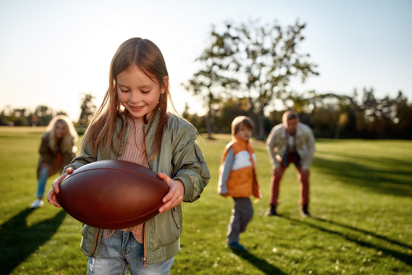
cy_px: 138
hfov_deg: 54.4
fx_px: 401
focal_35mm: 35
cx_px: 206
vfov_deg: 37.9
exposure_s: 1/1000
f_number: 2.5
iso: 320
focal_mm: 35
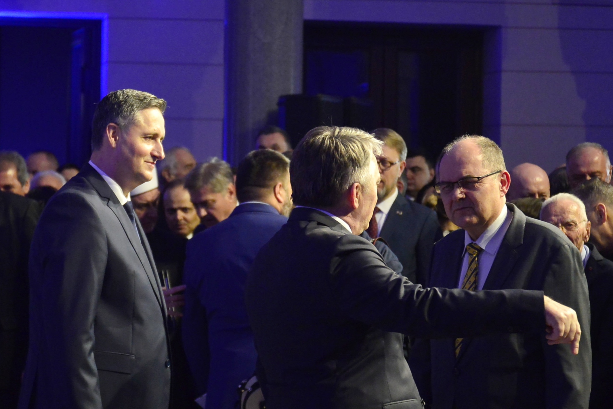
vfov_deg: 16.1
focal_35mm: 85
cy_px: 204
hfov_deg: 23.9
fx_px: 1448
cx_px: 306
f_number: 4.5
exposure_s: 1/200
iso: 4000
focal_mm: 85
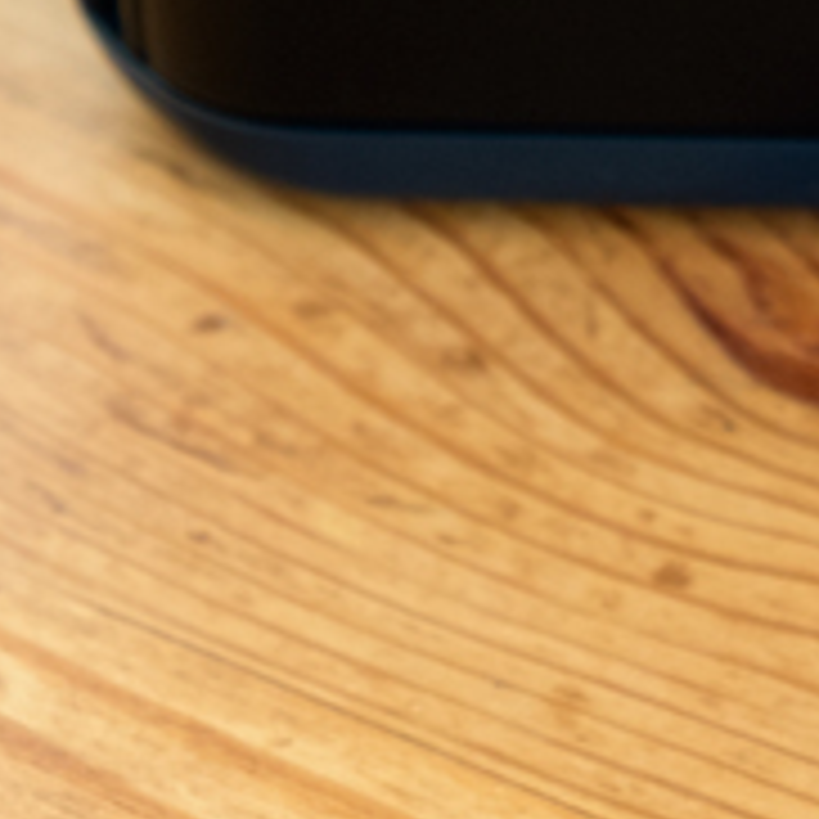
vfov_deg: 5.4
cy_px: -623
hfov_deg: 5.4
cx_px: 1539
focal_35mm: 320
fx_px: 8566
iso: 400
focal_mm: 44.4
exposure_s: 4
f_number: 9
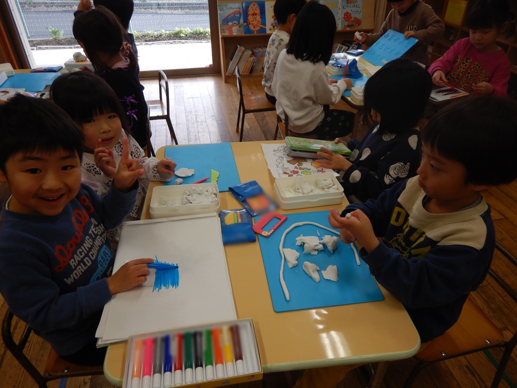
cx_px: 258
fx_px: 358
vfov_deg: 56.8
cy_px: 194
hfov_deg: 71.6
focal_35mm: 24
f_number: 2.8
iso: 125
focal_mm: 4.3
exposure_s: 1/125
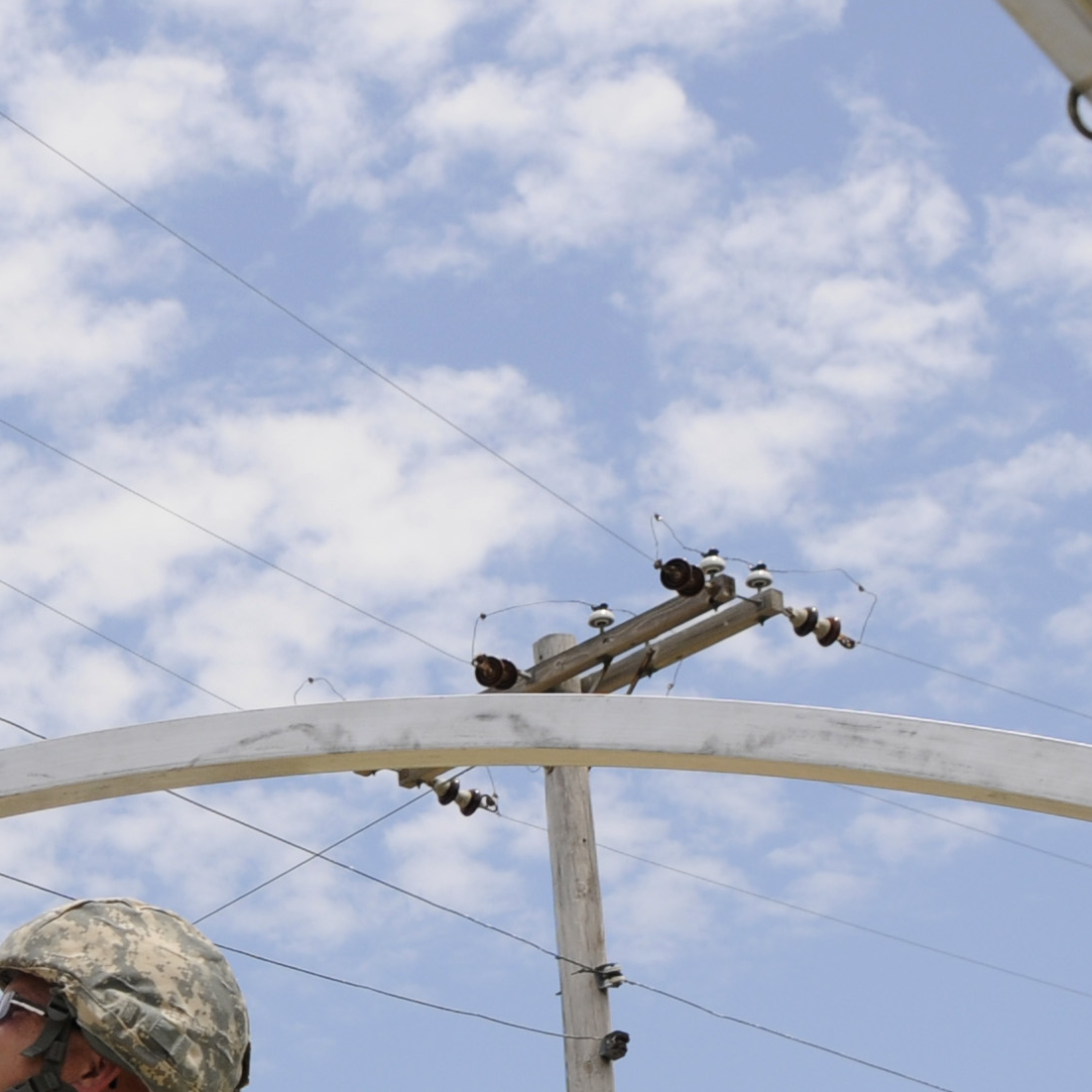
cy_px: 1163
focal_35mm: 119
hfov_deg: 13.5
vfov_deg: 14.4
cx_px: -736
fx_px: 4247
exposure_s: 1/640
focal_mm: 24
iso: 200
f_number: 7.1
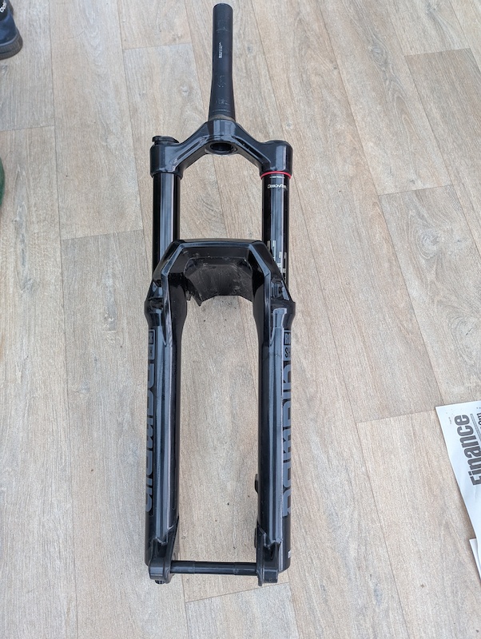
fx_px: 444
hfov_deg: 56.9
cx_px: 240
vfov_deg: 71.5
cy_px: 320
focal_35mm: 24
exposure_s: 1/31.7
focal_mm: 6.81
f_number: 1.85
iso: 117
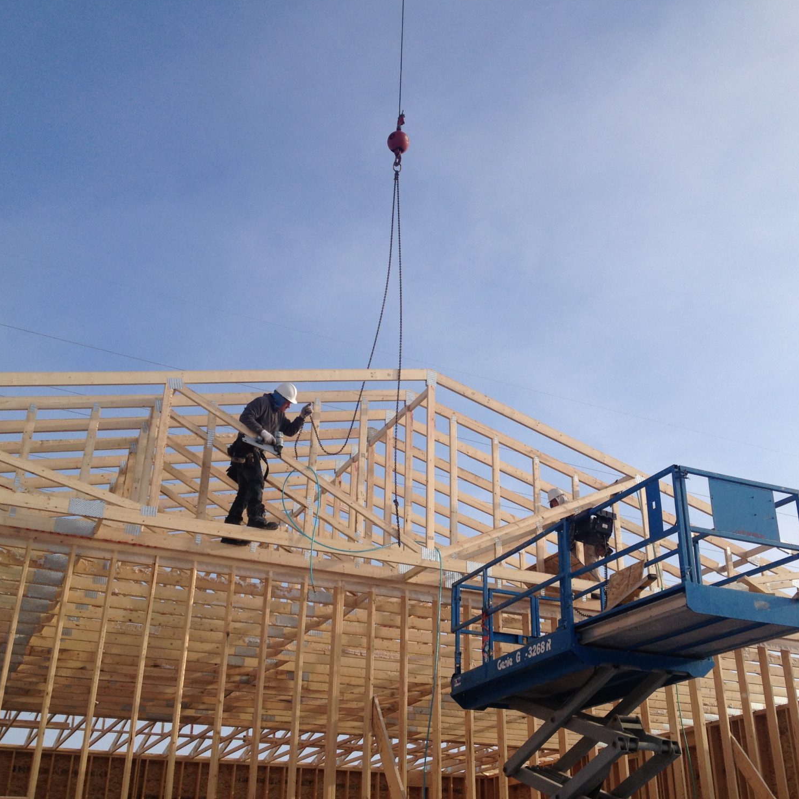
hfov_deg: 40.0
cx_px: 428
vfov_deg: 40.0
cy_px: 399
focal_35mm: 42
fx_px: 1097
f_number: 2.4
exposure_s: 1/2404
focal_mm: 4.28
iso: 50
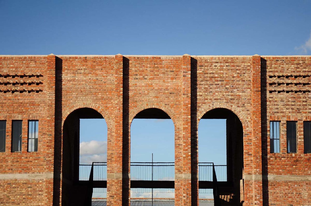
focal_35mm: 75
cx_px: 156
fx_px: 647
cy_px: 103
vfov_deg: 18.1
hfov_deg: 27.0
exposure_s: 1/1600
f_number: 5
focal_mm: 50
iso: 200
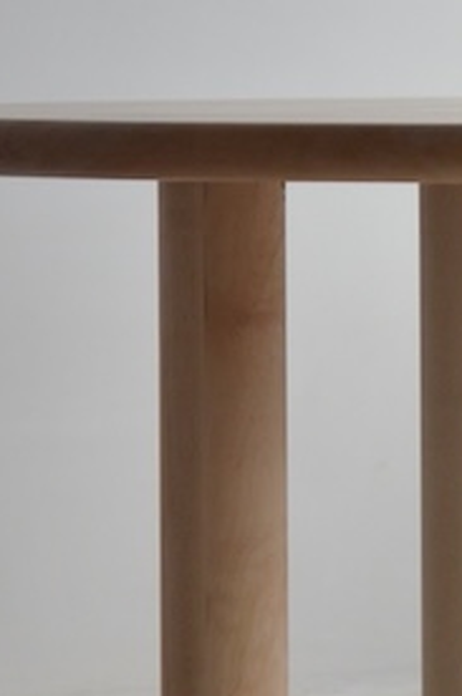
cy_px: 124
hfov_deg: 5.0
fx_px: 5255
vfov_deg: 7.6
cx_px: 563
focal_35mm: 272
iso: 800
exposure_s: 1/200
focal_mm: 50
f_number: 2.8
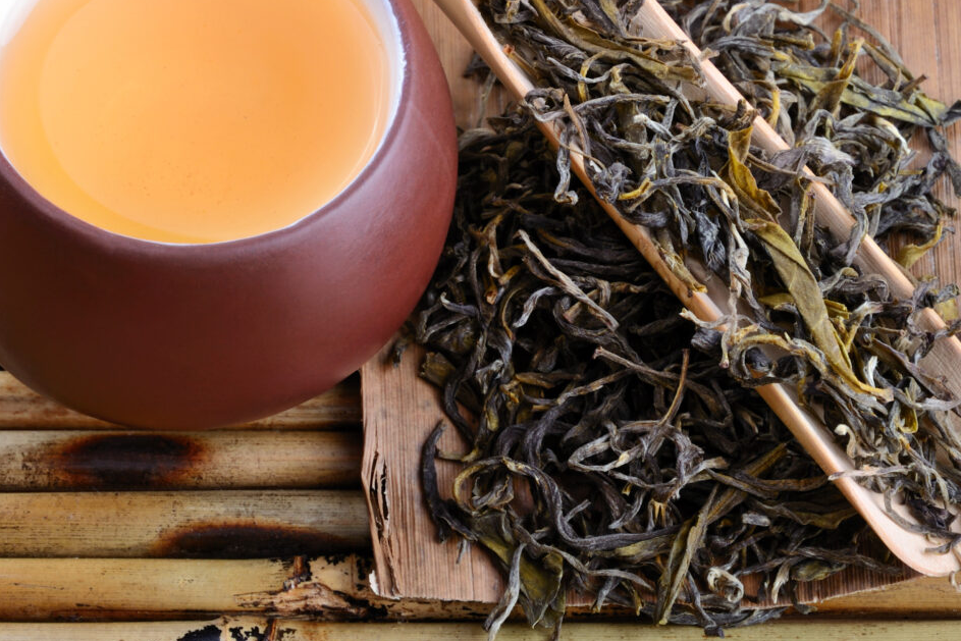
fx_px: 5762
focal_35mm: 216
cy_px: 184
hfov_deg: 9.5
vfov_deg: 6.4
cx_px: 390
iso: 100
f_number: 14
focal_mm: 85
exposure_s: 1/250
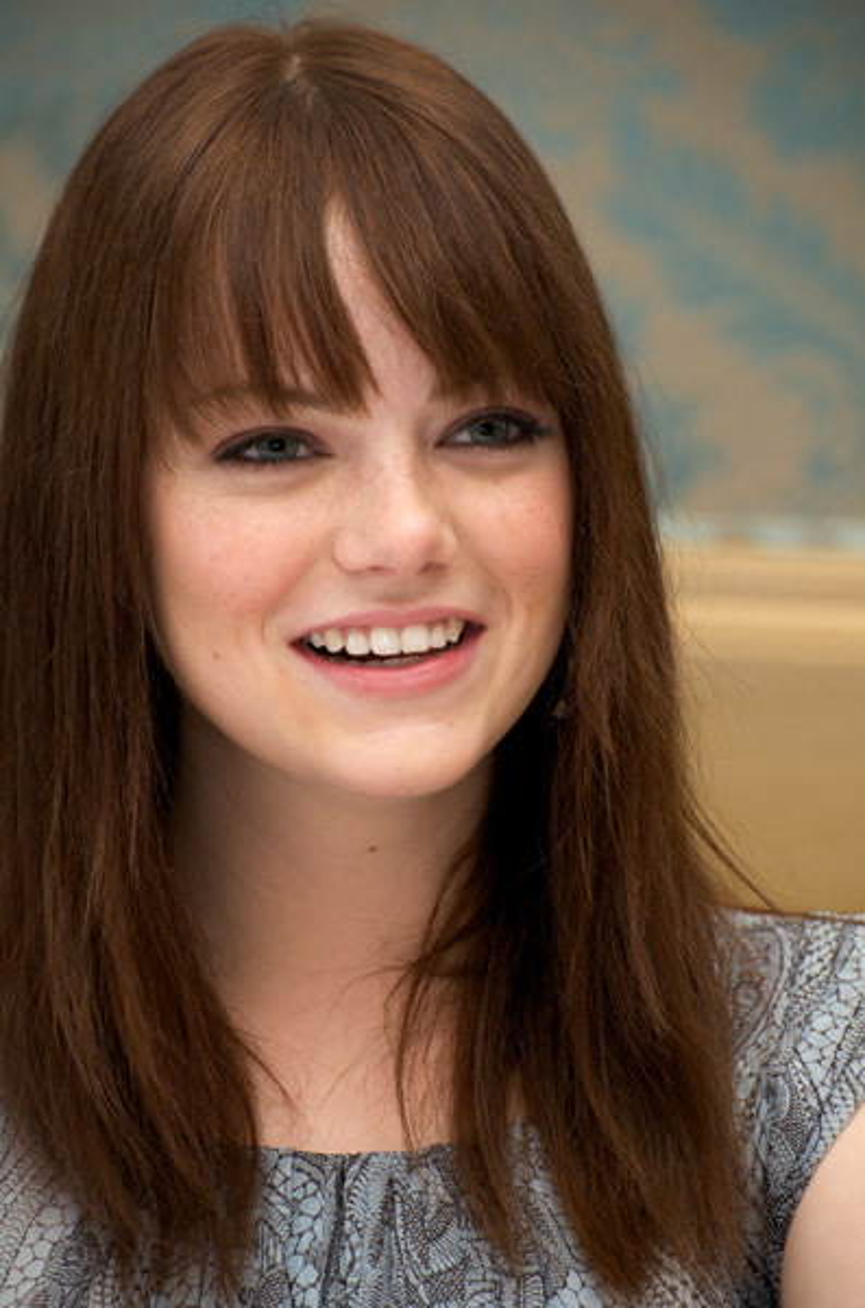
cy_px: 654
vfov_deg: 12.5
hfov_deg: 8.3
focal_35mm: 165
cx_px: 432
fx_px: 5978
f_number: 6.3
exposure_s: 1/60
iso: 500
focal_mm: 165
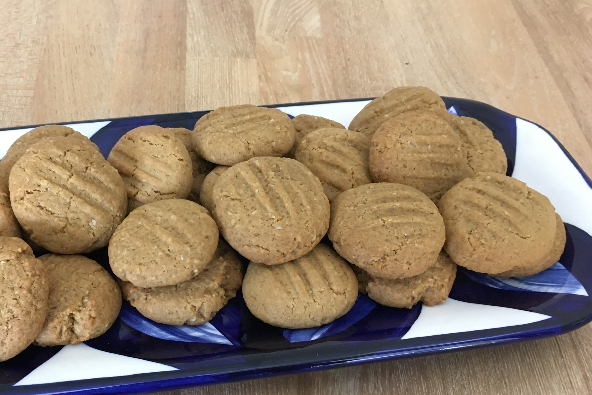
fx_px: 724
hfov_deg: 43.7
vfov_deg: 30.2
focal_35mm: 44
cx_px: 184
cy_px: 270
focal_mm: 4.2
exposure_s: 1/33
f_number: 2.2
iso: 125
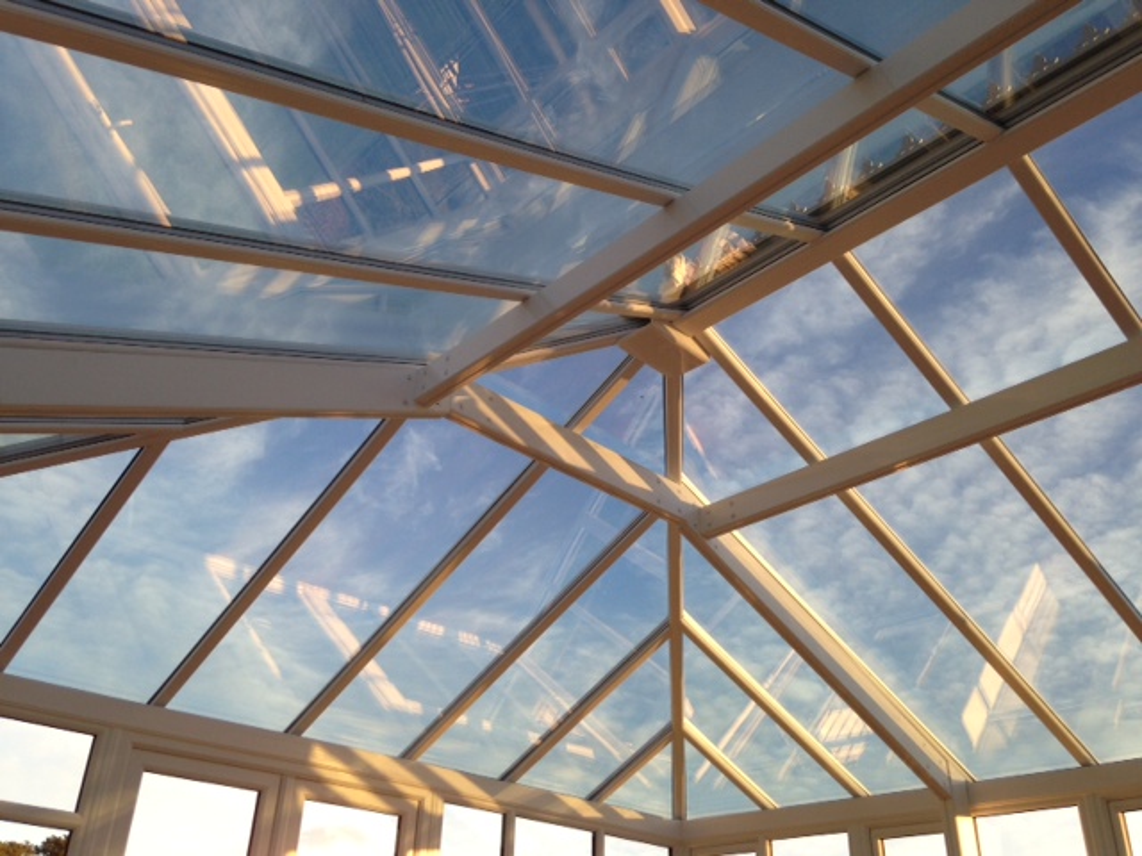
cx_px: 571
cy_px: 428
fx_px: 1089
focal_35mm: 33
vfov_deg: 42.9
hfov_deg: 55.4
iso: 50
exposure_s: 1/218
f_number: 2.4
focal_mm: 4.12
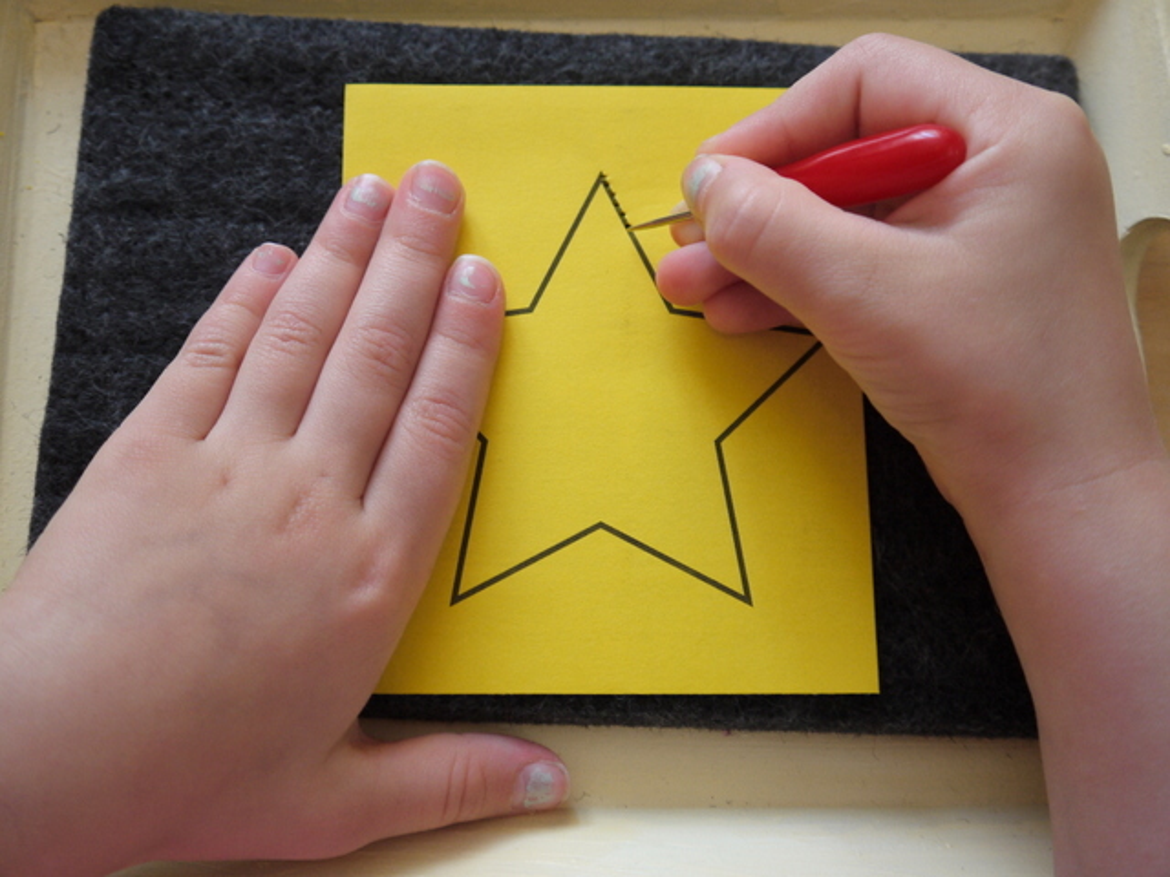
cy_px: 438
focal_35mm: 40
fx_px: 1352
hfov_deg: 46.8
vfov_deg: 36.0
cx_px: 585
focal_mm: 20
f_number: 4.2
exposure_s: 1/125
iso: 320
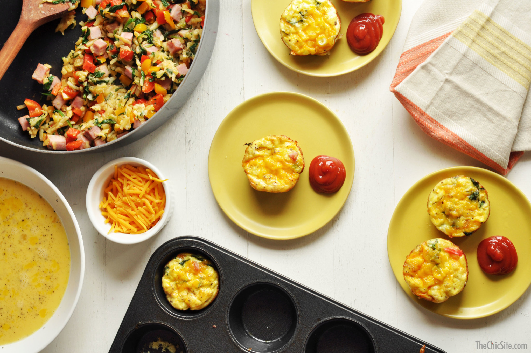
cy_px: 176
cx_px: 266
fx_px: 1105
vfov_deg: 18.1
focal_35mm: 75
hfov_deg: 27.0
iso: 200
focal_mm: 50
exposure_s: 1/80
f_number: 3.2
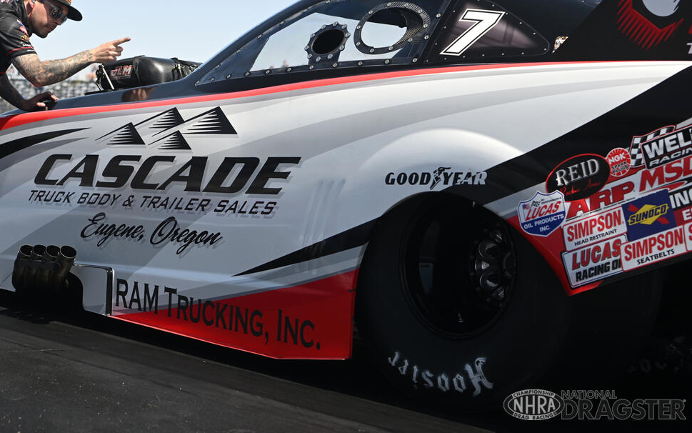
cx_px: 251
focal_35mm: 74
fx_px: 1396
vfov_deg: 17.6
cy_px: 137
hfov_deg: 27.7
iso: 200
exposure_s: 1/1600
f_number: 4.5
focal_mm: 55
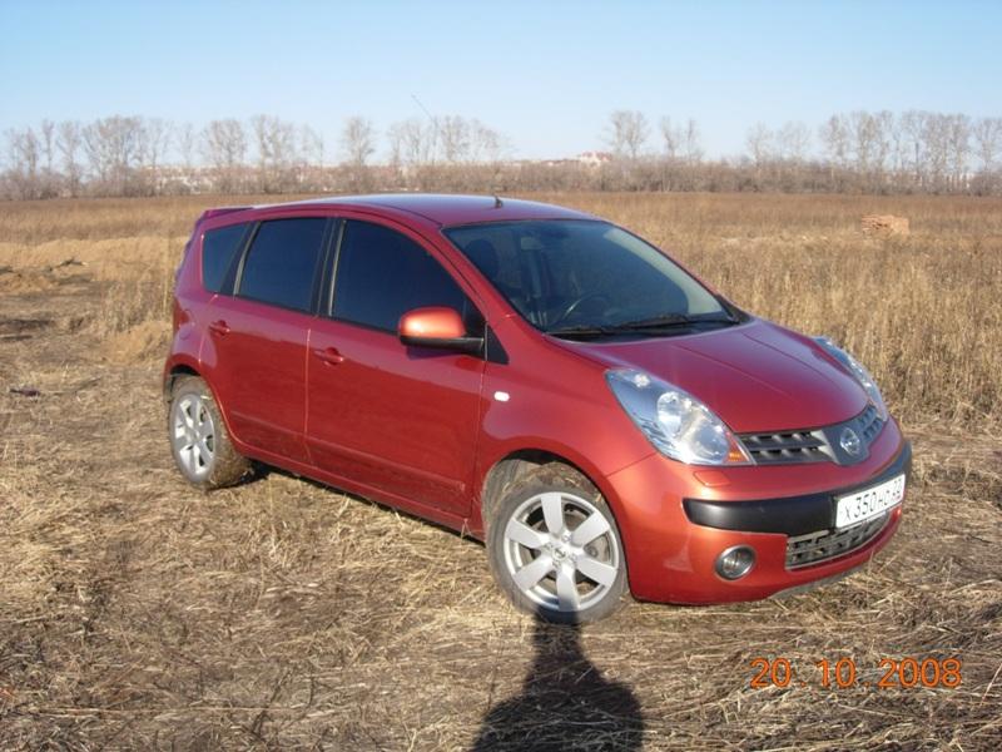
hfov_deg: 49.0
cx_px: 501
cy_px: 376
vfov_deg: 37.7
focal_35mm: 38
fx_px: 1100
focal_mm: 7.8
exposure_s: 1/592
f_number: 4.8
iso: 79
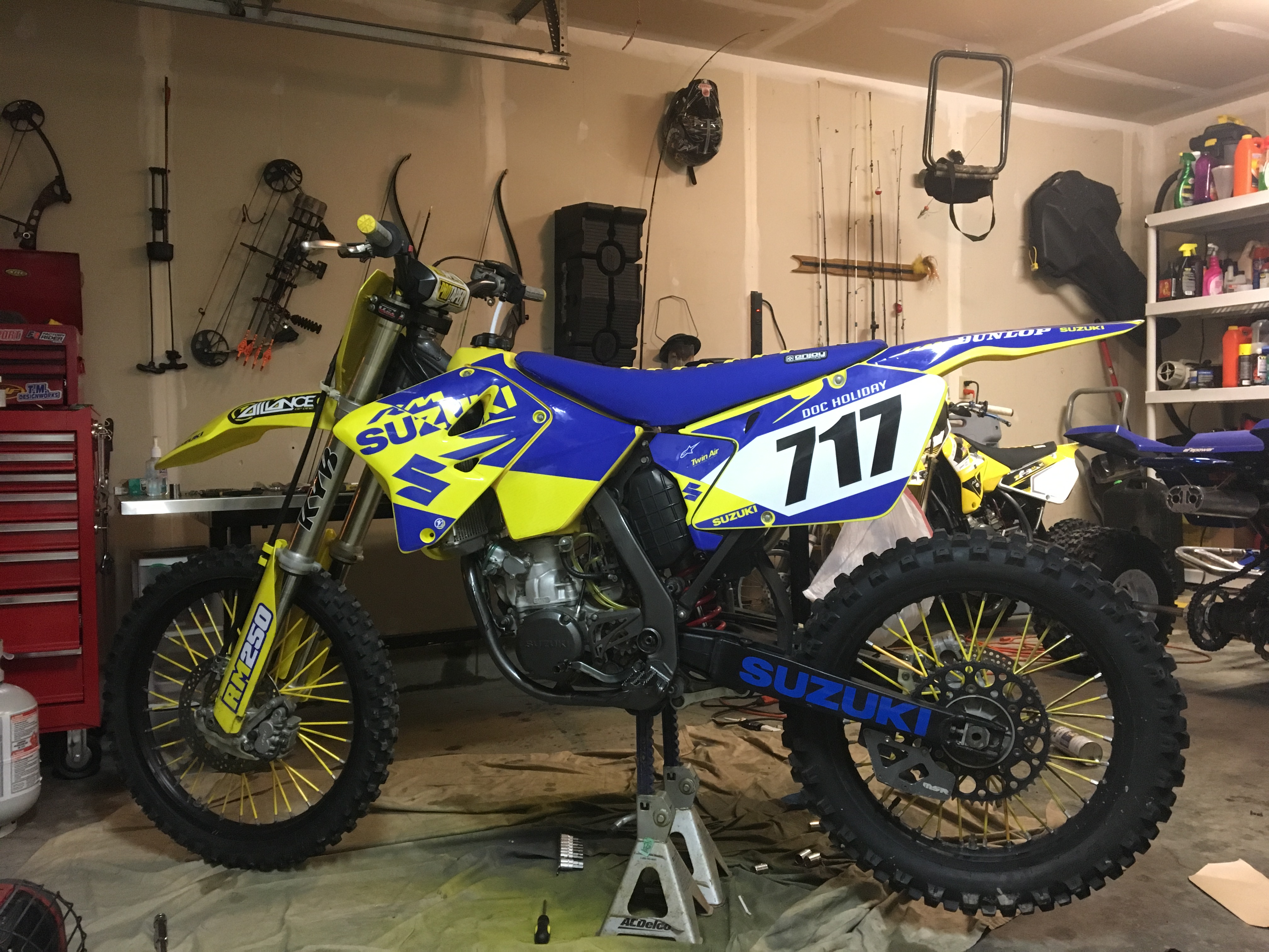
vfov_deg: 48.2
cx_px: 634
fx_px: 1063
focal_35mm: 29
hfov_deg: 61.7
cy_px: 476
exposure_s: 1/24
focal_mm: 4.15
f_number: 2.2
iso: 200
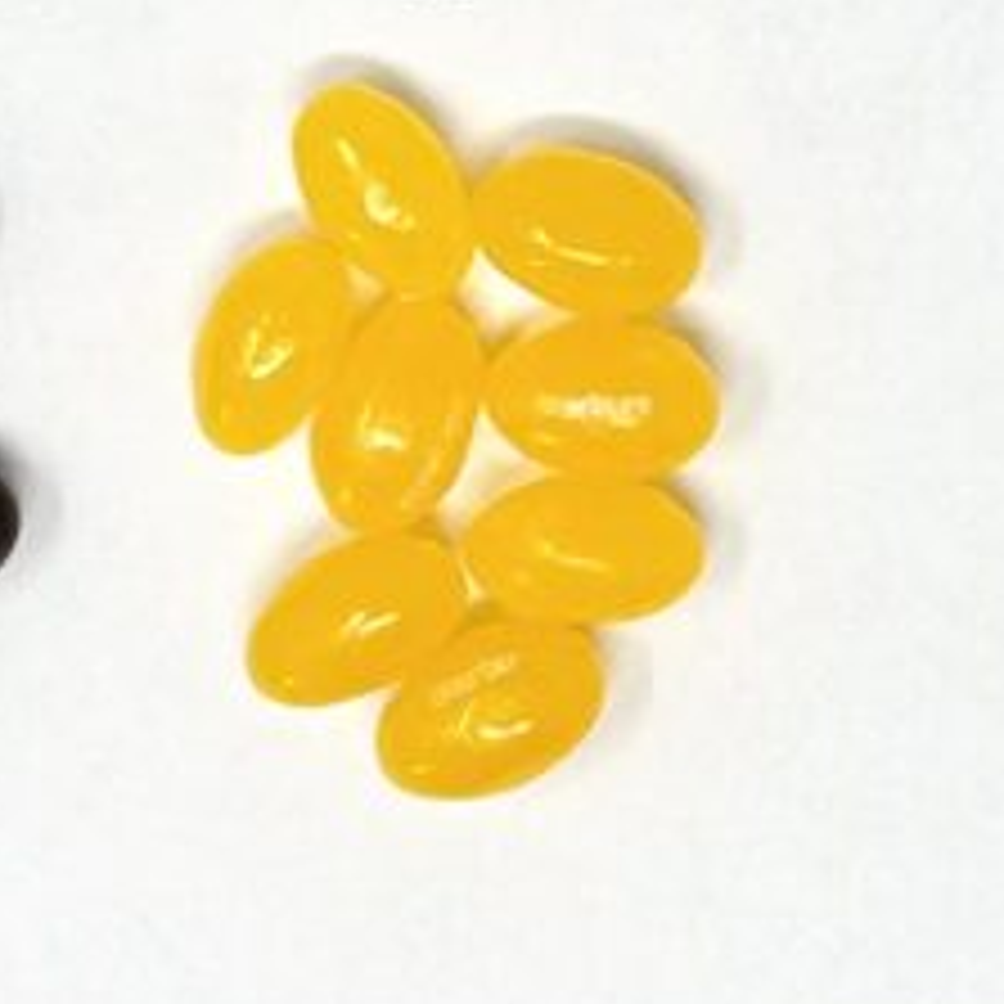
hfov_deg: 6.0
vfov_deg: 5.9
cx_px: 689
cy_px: -594
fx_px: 9582
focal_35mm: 292
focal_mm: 6.86
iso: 80
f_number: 1.78
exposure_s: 1/450
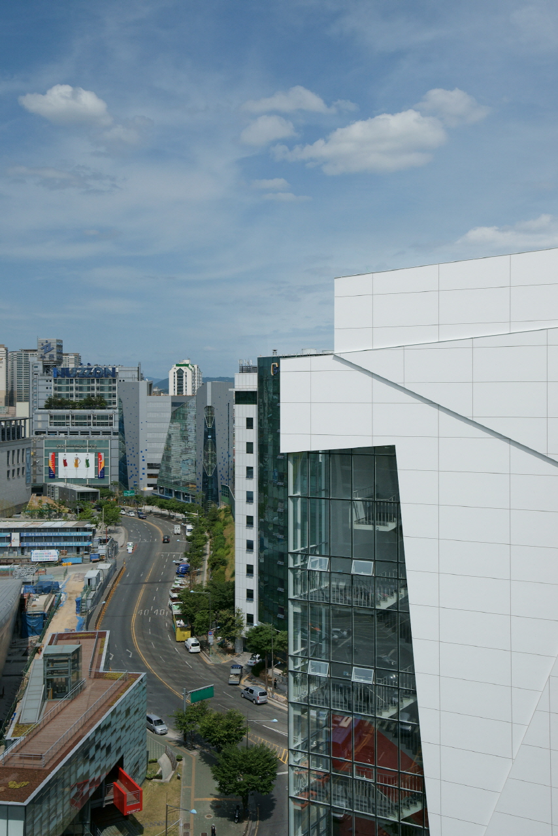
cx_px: 279
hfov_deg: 37.9
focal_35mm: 35
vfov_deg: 54.4
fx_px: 813
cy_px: 418
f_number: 8
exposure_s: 1/1000
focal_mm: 35
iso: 200
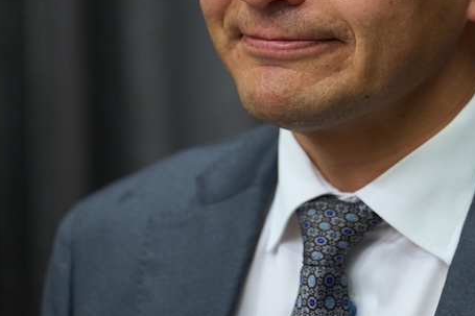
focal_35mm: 320
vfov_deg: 4.3
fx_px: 4220
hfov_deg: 6.4
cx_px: 427
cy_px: -3
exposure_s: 1/400
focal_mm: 150
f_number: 2.8
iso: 3200
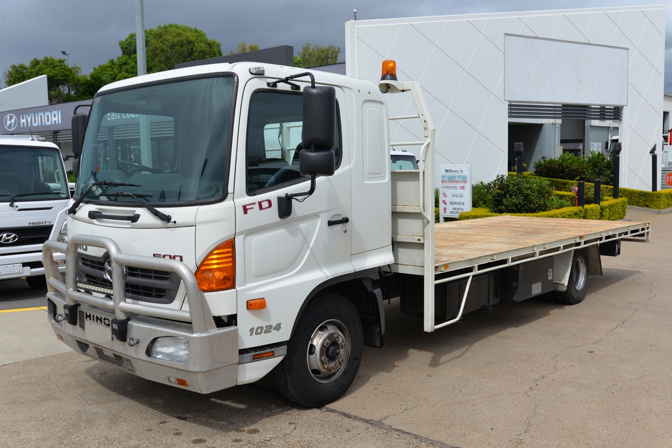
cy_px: 224
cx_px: 336
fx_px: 653
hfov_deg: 54.4
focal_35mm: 35
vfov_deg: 37.9
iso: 100
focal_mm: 35
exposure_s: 1/320
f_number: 9
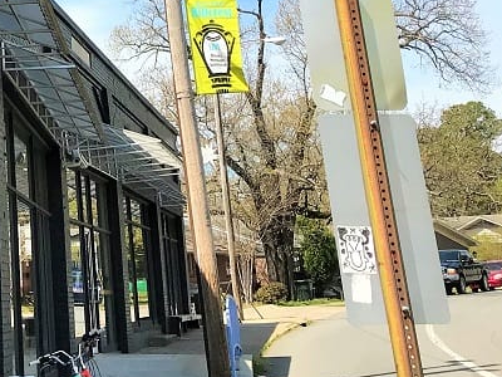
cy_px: -129
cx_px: -92
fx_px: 1218
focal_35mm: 84
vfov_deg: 16.5
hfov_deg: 21.7
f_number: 1.8
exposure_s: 1/1570
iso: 20
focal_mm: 3.99
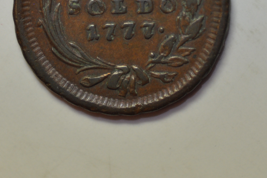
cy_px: 17
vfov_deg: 7.7
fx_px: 1319
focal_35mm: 178
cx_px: 128
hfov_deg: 11.6
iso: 640
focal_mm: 60
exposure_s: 1/250
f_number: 4
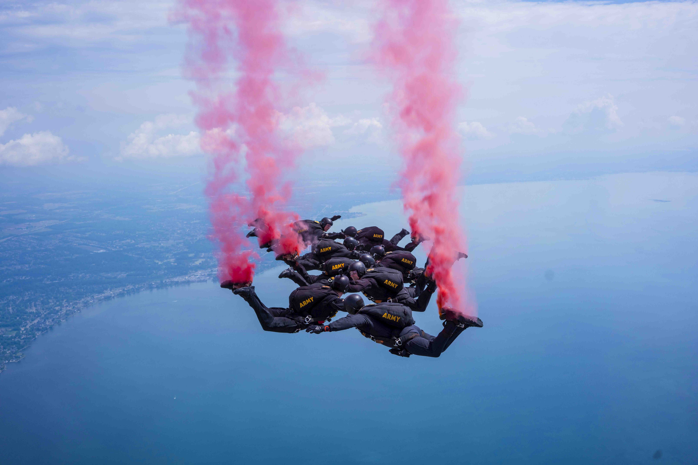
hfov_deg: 54.4
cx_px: 349
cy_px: 232
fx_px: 679
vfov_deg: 37.9
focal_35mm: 35
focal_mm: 35
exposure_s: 1/1000
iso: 100
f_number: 5.6
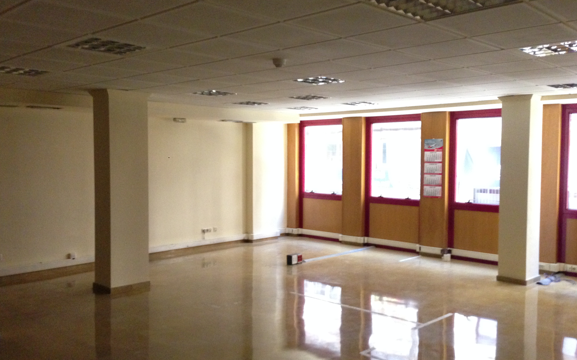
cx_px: 286
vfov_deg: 35.3
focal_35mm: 36
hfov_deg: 54.0
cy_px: 185
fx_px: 566
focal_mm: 4.12
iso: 400
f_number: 2.4
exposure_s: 1/15
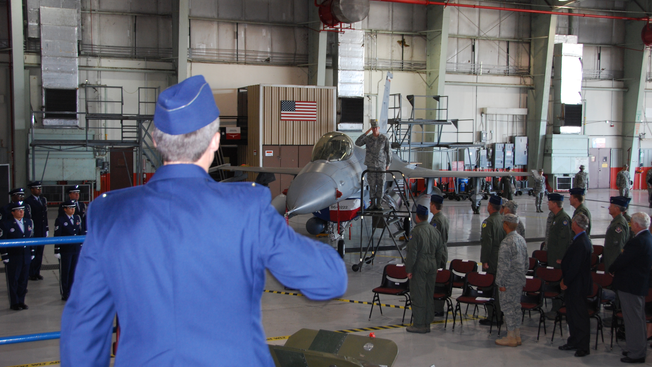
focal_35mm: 45
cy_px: 171
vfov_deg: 26.5
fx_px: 778
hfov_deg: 45.5
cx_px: 331
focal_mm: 28
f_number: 4
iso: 450
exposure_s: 1/60
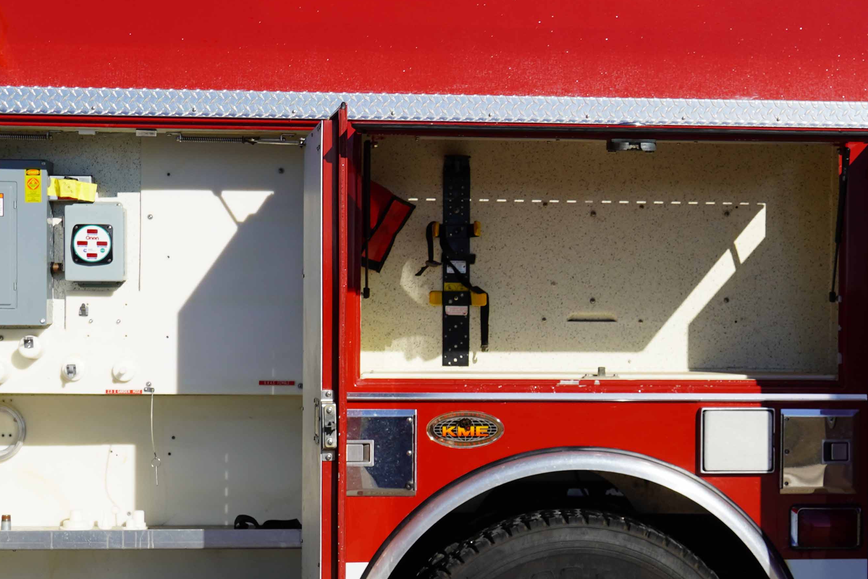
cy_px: 332
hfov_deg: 25.8
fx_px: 1884
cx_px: 591
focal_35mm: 78
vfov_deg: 17.5
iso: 100
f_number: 6.3
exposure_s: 1/500
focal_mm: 23
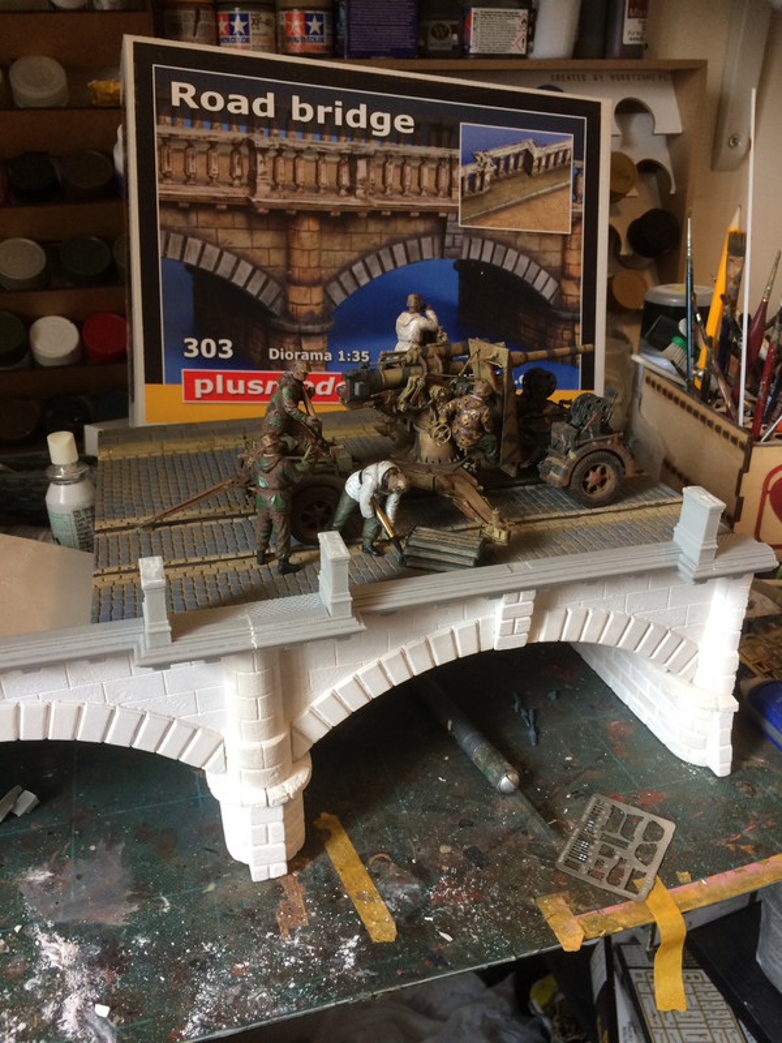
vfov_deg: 61.7
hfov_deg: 48.2
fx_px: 874
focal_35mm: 29
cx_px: 391
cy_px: 522
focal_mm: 4.15
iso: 64
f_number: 2.2
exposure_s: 1/33
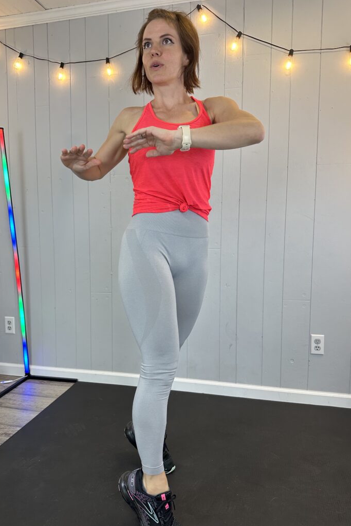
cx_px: 165
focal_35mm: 26
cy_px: 273
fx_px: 380
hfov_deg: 49.5
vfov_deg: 69.4
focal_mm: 6.86
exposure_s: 1/120
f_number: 1.78
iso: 160
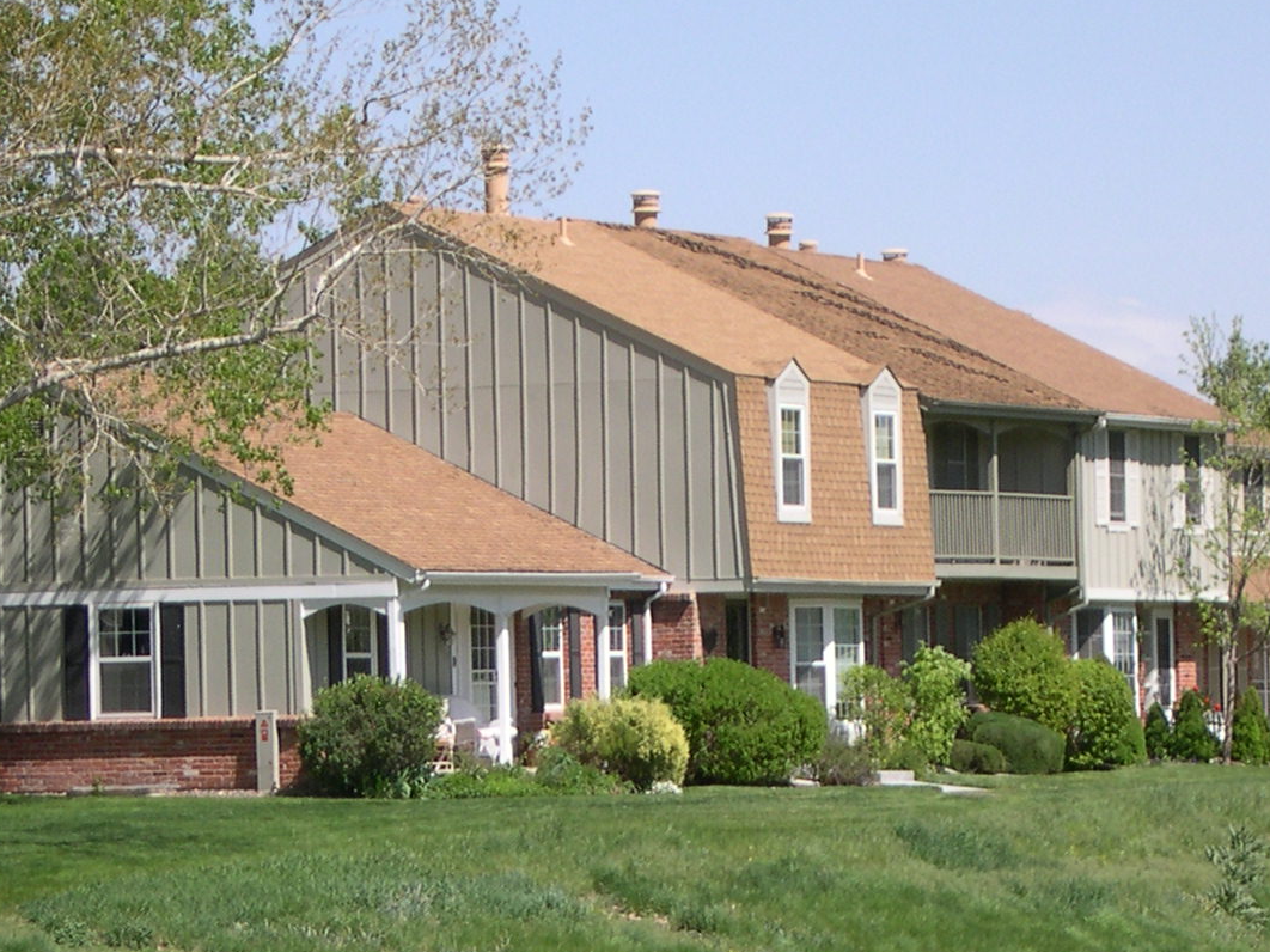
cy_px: 822
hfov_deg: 8.1
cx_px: 500
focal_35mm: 244
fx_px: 8950
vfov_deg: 6.1
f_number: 4.9
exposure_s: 1/405
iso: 100
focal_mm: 24
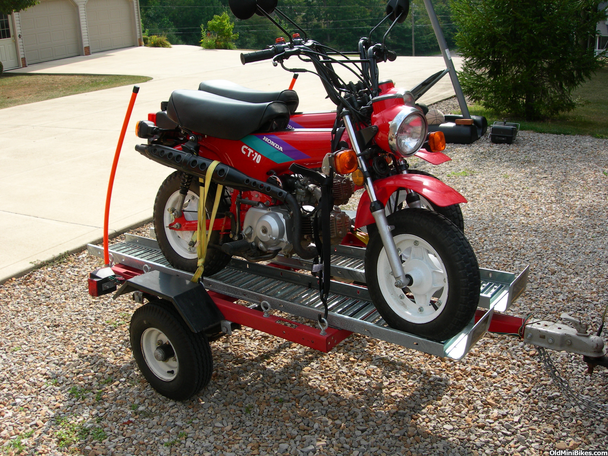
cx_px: 304
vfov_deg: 37.7
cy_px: 228
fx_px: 667
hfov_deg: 49.0
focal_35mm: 38
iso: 50
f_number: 4.8
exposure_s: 1/230
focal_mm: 7.8
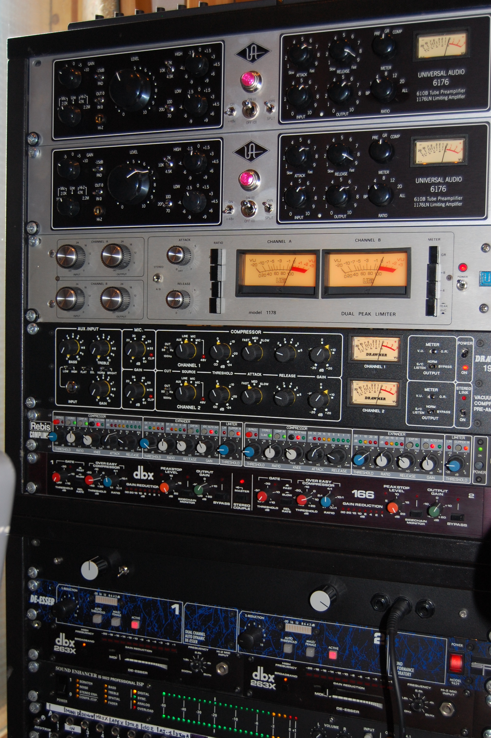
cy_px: 369
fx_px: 922
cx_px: 246
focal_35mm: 45
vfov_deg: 43.6
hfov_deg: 29.8
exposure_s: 1/60
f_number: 4.2
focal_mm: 30
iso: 400
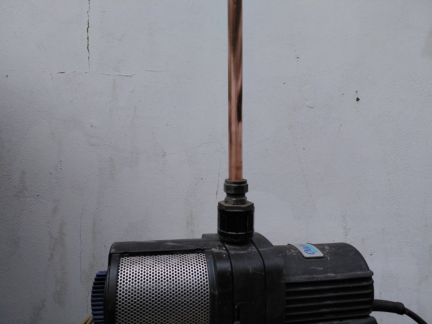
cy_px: 162
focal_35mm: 25
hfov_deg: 69.4
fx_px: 312
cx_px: 216
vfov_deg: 54.9
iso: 50
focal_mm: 4.69
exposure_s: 1/734
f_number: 1.8
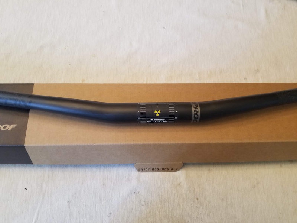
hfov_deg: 67.3
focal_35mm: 26
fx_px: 223
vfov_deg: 53.1
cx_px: 148
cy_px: 112
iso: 160
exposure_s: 1/40
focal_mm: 4.25
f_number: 1.7
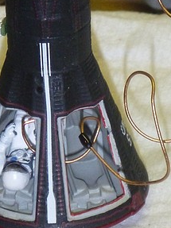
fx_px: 2347
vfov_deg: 5.6
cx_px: 93
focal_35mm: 356
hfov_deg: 4.2
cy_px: 77
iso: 400
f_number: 5.9
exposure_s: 1/60
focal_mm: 22.8
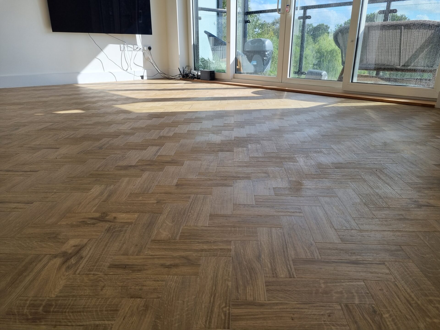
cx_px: 220
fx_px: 330
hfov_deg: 67.3
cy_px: 165
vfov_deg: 53.1
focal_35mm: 26
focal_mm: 5.4
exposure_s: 1/982
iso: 50
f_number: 1.8
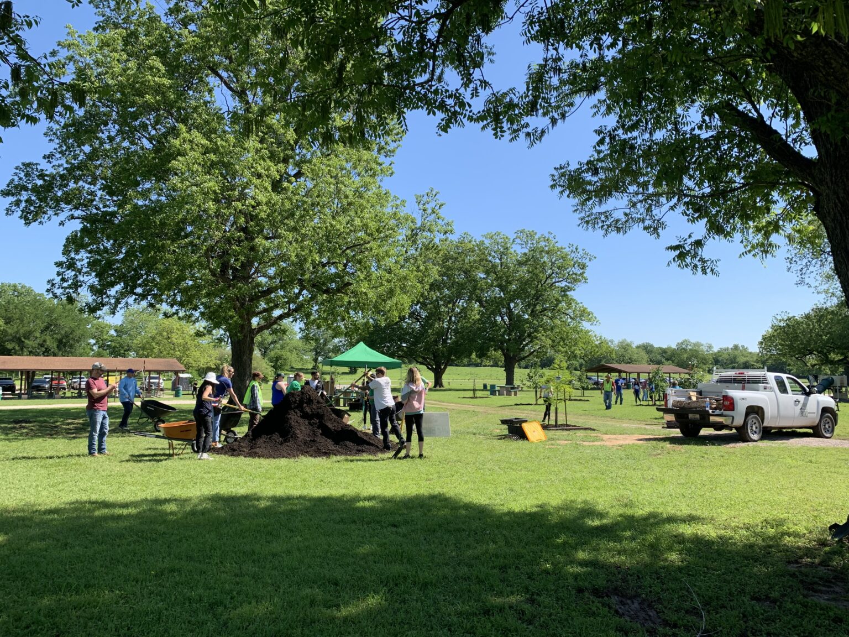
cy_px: 318
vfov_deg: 53.1
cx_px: 424
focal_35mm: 26
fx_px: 638
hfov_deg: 67.3
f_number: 1.8
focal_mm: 4.25
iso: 25
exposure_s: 1/1282
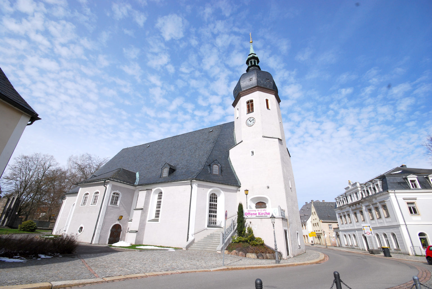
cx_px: 216
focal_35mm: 15
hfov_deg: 100.3
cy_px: 144
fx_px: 180
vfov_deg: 77.5
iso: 200
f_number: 10
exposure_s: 1/400
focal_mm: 10
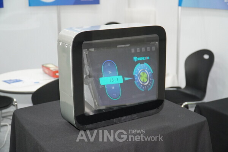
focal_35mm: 48
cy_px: 76
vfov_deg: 28.1
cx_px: 114
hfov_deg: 41.1
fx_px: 304
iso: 2500
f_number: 4
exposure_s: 1/160
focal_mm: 32
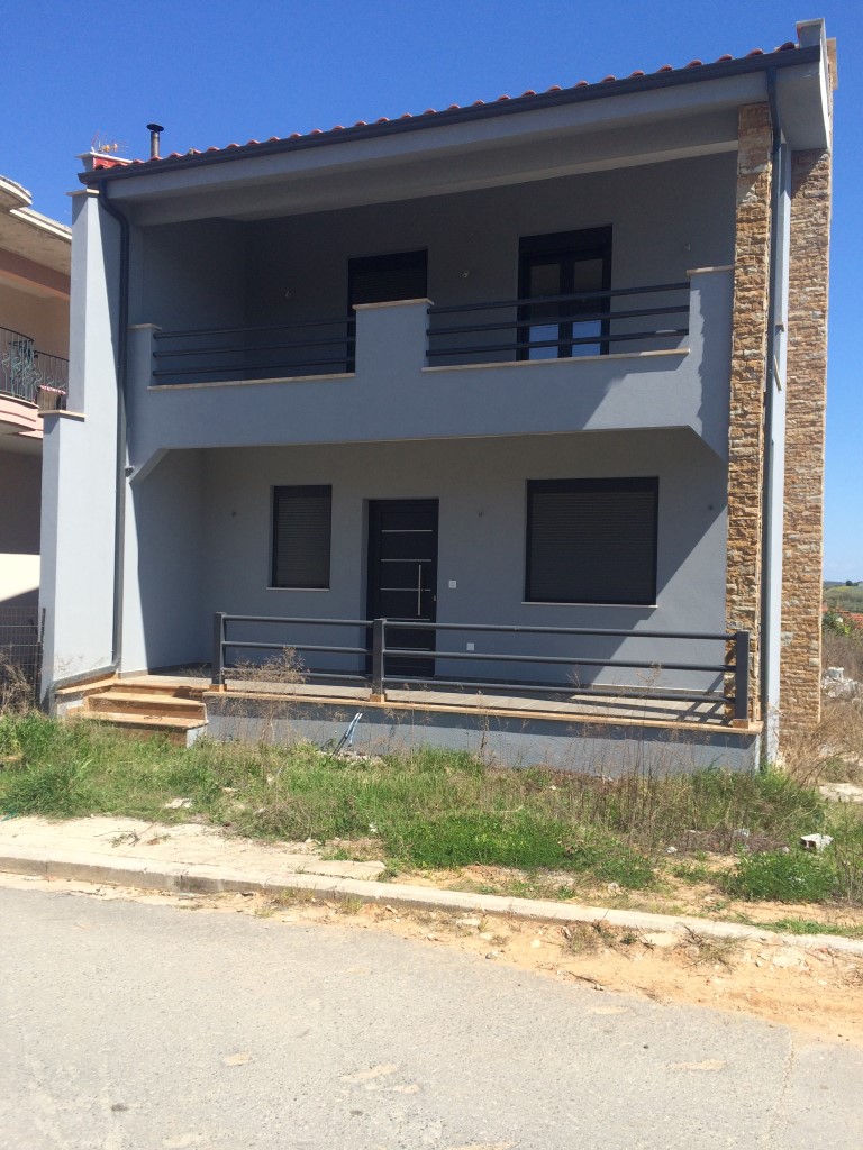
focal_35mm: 29
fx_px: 964
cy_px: 575
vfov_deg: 61.7
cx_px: 432
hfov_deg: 48.2
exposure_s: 1/1866
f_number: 2.2
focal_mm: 4.15
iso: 32
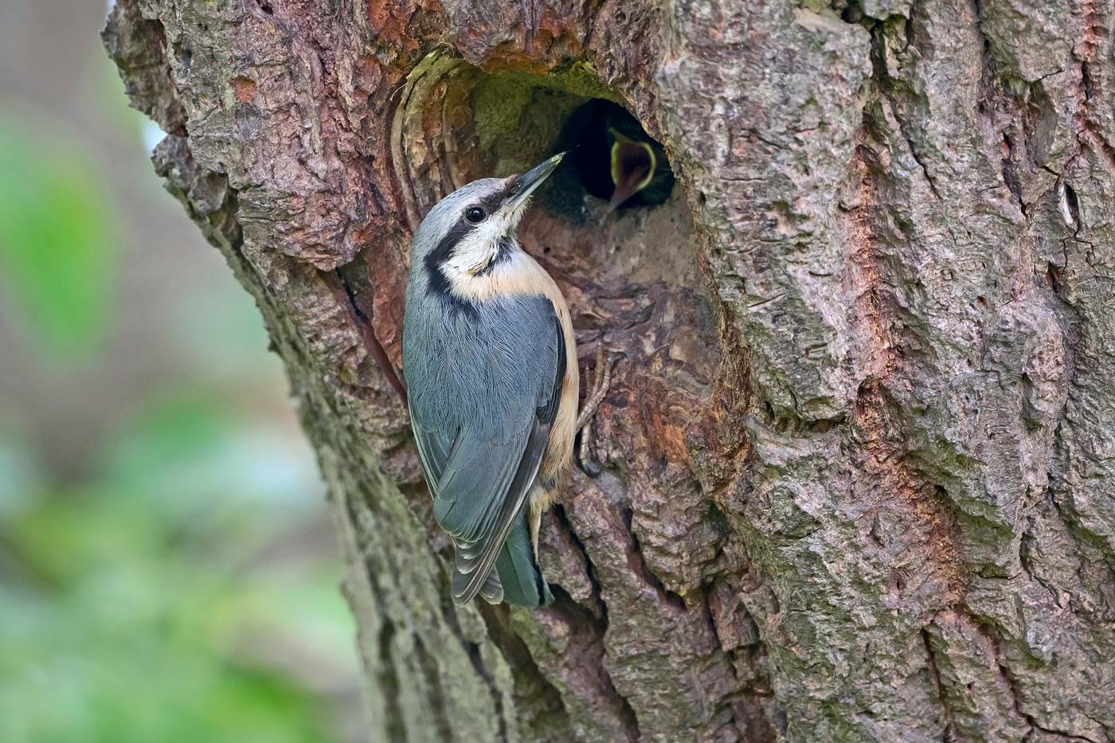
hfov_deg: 2.8
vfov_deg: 1.8
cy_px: 372
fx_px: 23225
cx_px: 558
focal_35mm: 750
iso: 800
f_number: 5.6
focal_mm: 500
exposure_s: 1/250
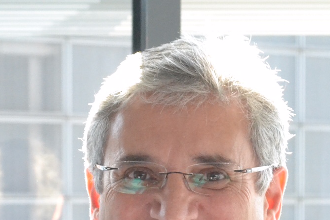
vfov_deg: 5.7
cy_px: 364
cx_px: -20
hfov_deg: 8.6
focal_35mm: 238
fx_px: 2181
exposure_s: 1/250
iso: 3200
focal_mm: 46
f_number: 8
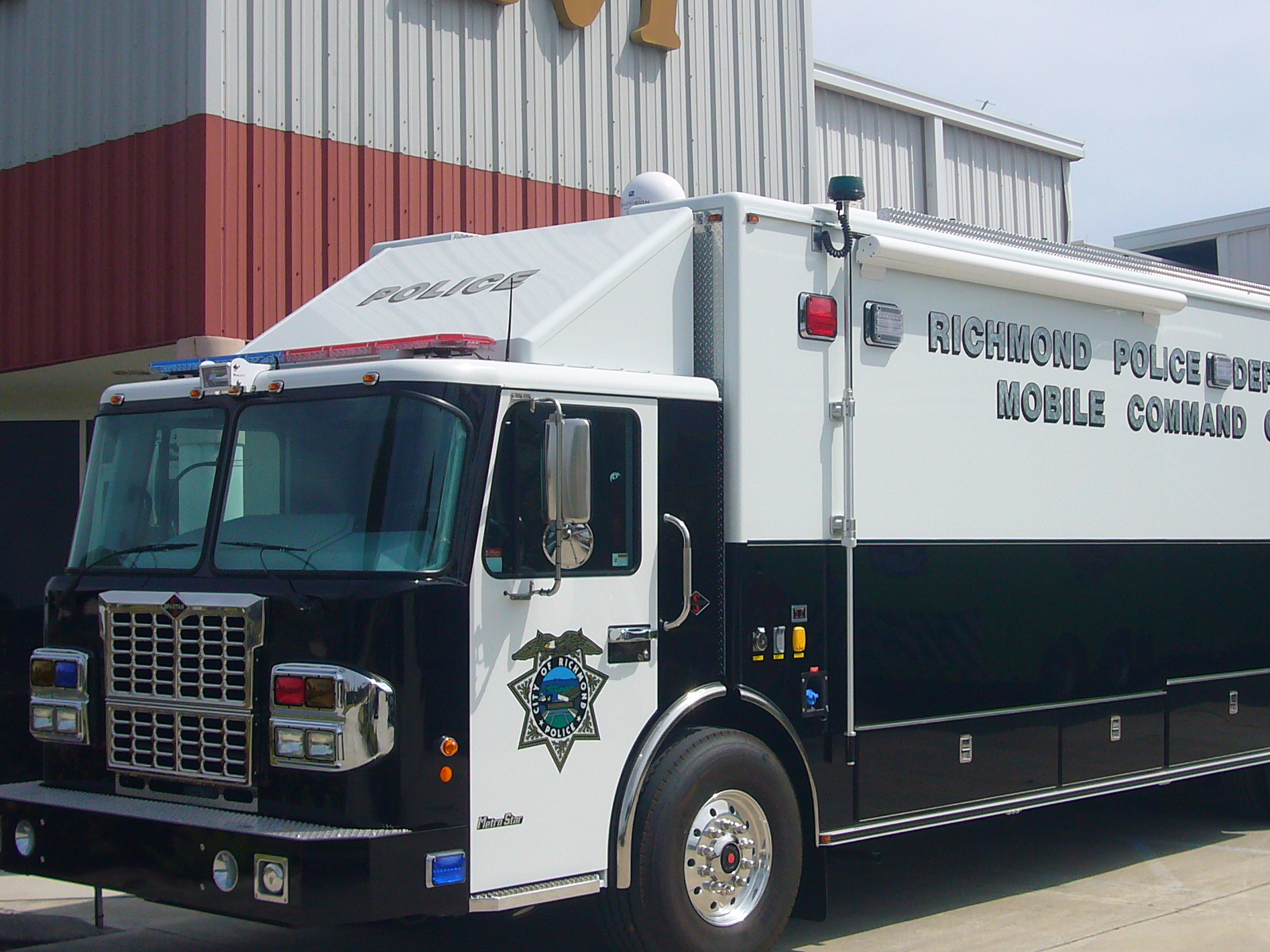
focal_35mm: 58
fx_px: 2128
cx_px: 709
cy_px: 459
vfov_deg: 25.2
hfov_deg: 33.2
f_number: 6.3
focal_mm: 6.4
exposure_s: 1/500
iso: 80
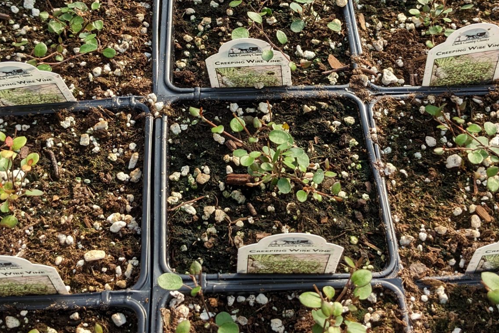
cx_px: 253
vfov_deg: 26.8
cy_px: 110
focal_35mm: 50
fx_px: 693
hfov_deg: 39.6
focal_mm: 4.38
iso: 52
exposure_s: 1/1232
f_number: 1.73
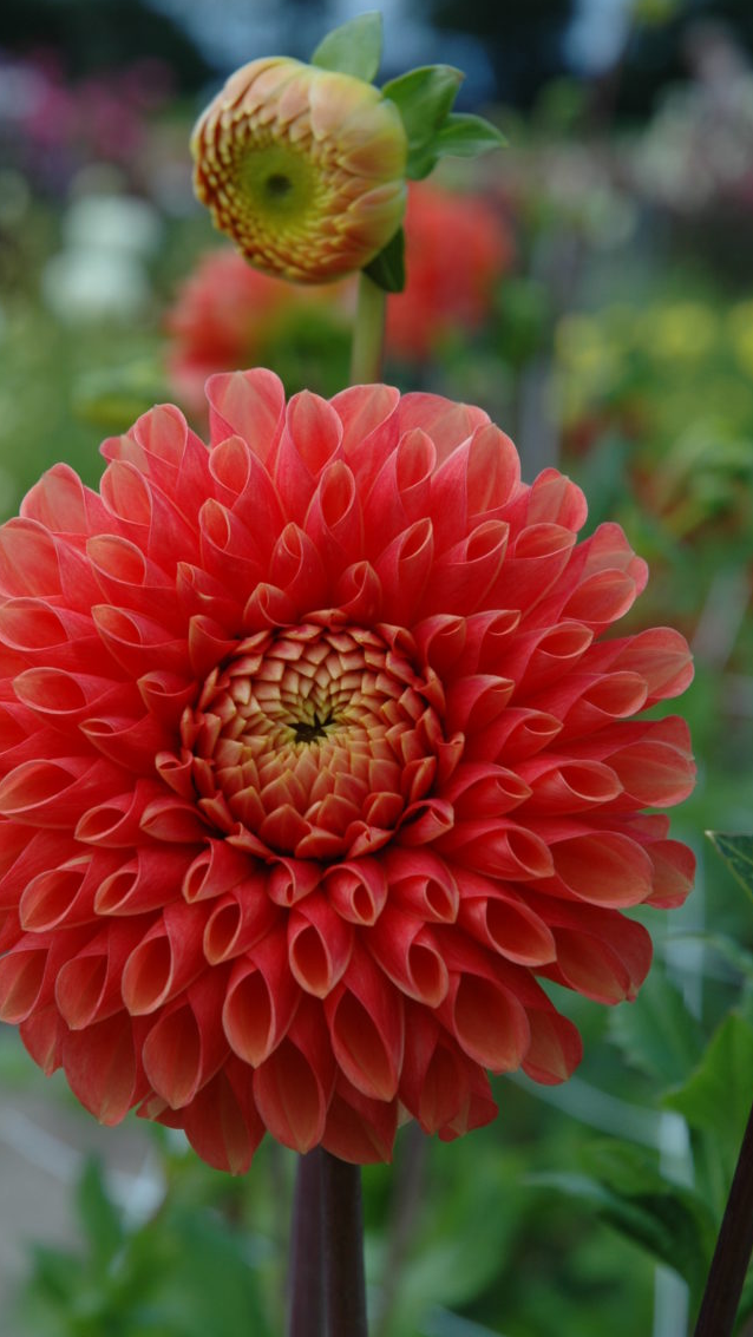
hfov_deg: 10.8
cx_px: 308
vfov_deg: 19.1
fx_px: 3972
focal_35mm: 112
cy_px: 659
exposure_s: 1/250
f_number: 8
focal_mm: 70
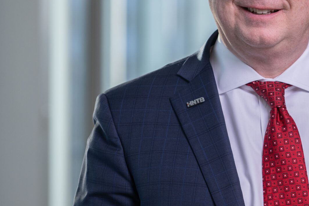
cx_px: 339
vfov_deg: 4.6
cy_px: 96
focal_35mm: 300
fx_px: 2574
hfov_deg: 6.8
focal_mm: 125
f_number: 4.5
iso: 250
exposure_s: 1/100
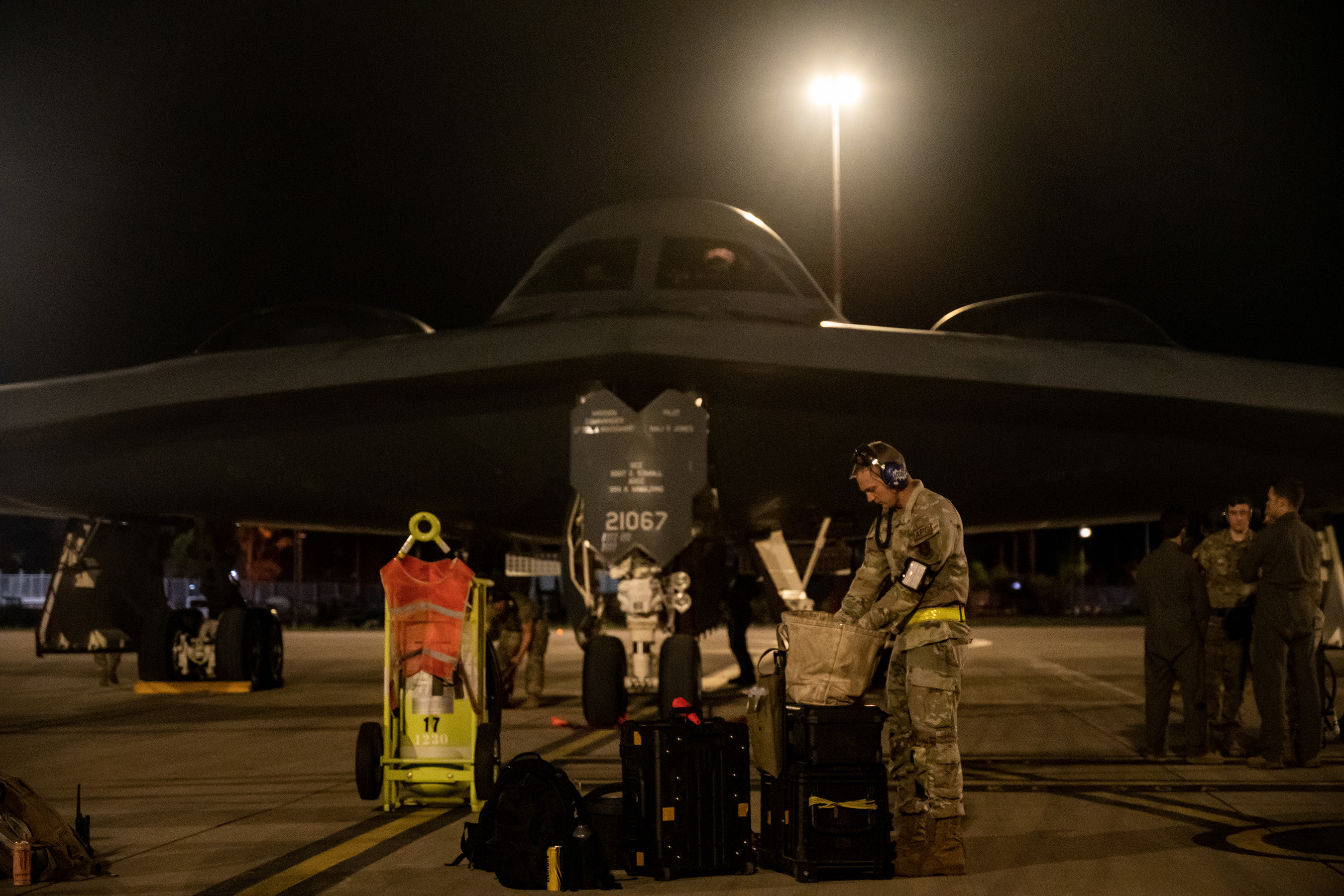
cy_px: 448
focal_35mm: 70
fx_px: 2613
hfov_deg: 28.8
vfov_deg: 19.5
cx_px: 672
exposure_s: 1/125
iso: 8000
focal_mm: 70
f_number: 4
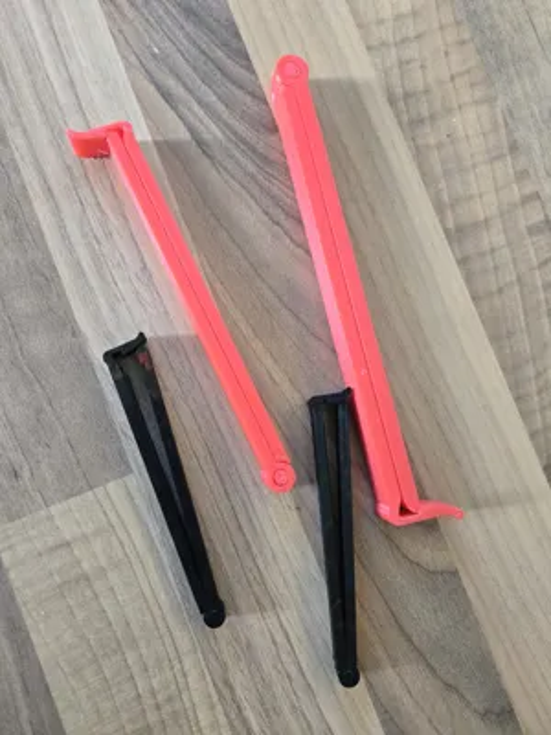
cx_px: 276
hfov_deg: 58.9
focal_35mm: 23
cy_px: 368
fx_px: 488
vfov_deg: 73.9
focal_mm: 5.4
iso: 320
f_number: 1.8
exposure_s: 1/100
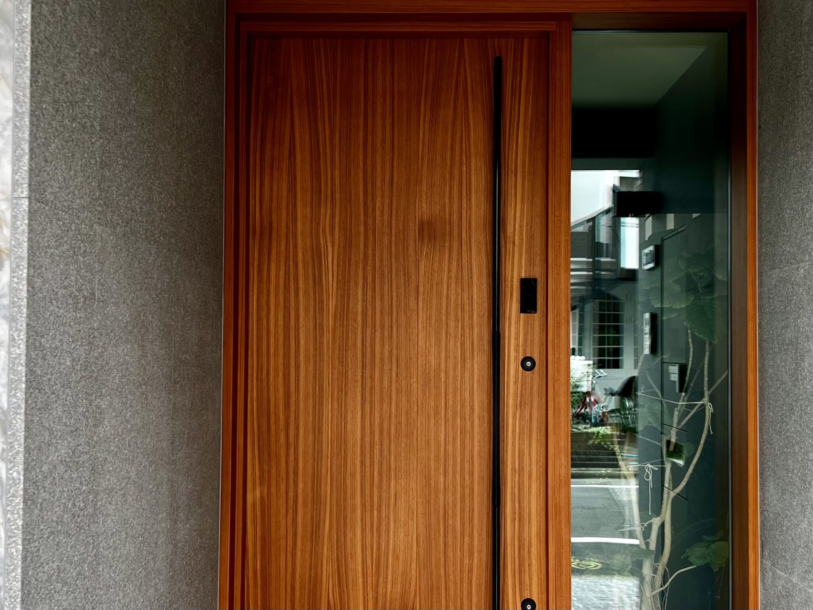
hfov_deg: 67.3
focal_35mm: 26
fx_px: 611
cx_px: 406
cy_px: 305
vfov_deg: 53.1
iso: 50
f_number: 1.5
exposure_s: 1/121
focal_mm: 5.7
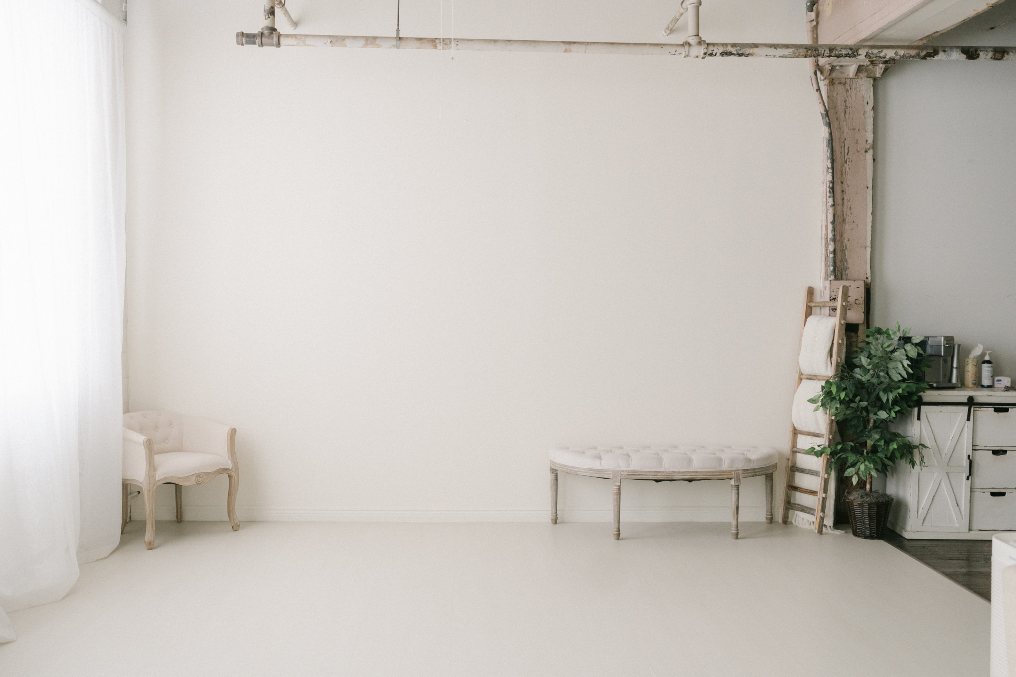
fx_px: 988
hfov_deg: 54.4
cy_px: 338
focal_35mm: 35
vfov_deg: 37.9
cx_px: 508
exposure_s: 1/250
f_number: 2.2
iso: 2000
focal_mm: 35
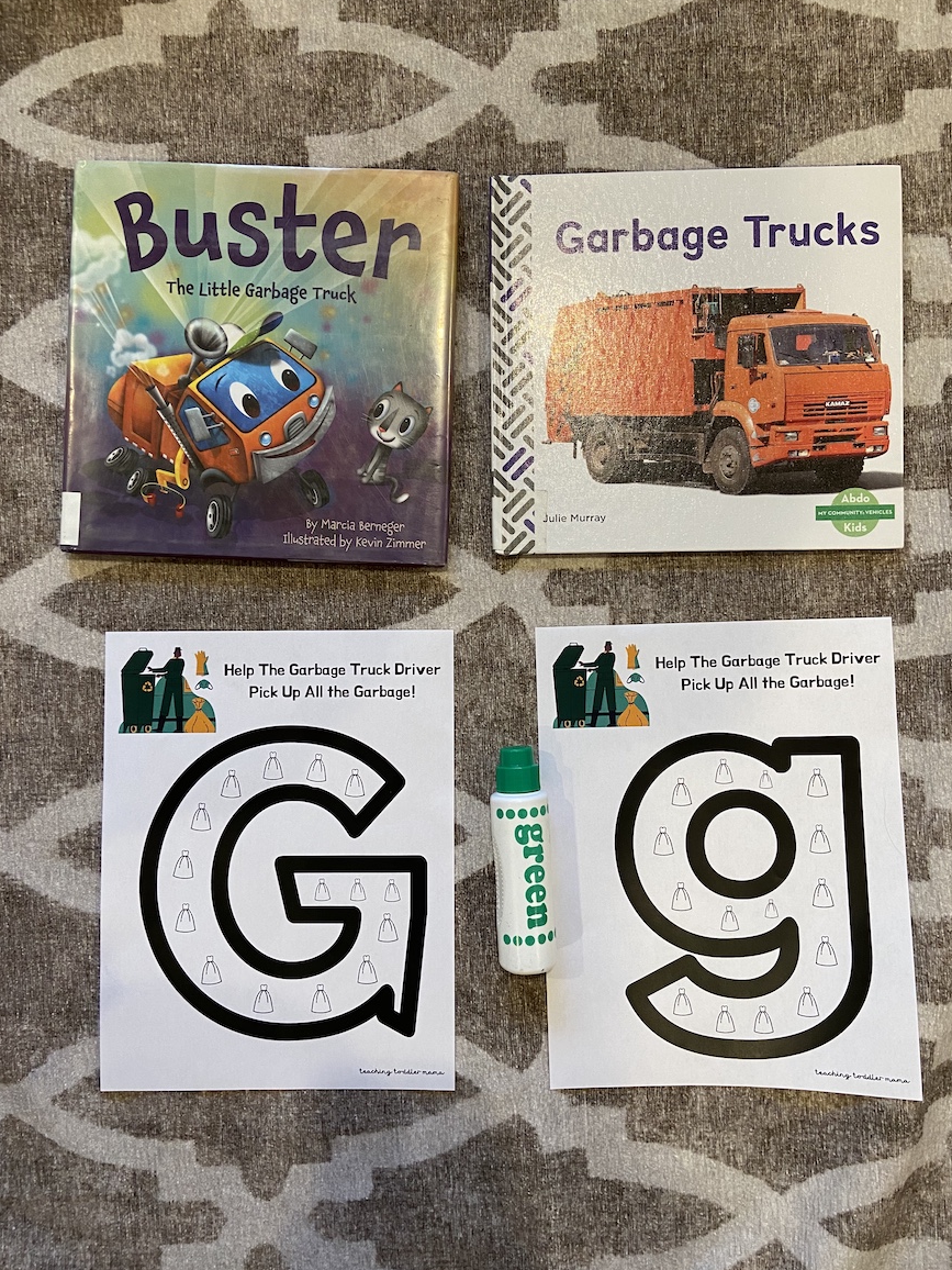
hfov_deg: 51.4
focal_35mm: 27
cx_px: 472
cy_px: 619
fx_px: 990
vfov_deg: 65.3
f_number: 1.8
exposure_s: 1/60
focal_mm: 4.25
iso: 125
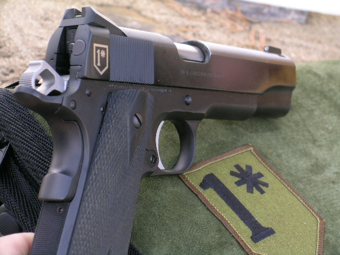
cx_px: 170
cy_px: 128
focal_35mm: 116
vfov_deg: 12.8
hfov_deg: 17.0
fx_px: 1139
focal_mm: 24
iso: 50
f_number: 4.6
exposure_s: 1/60.3
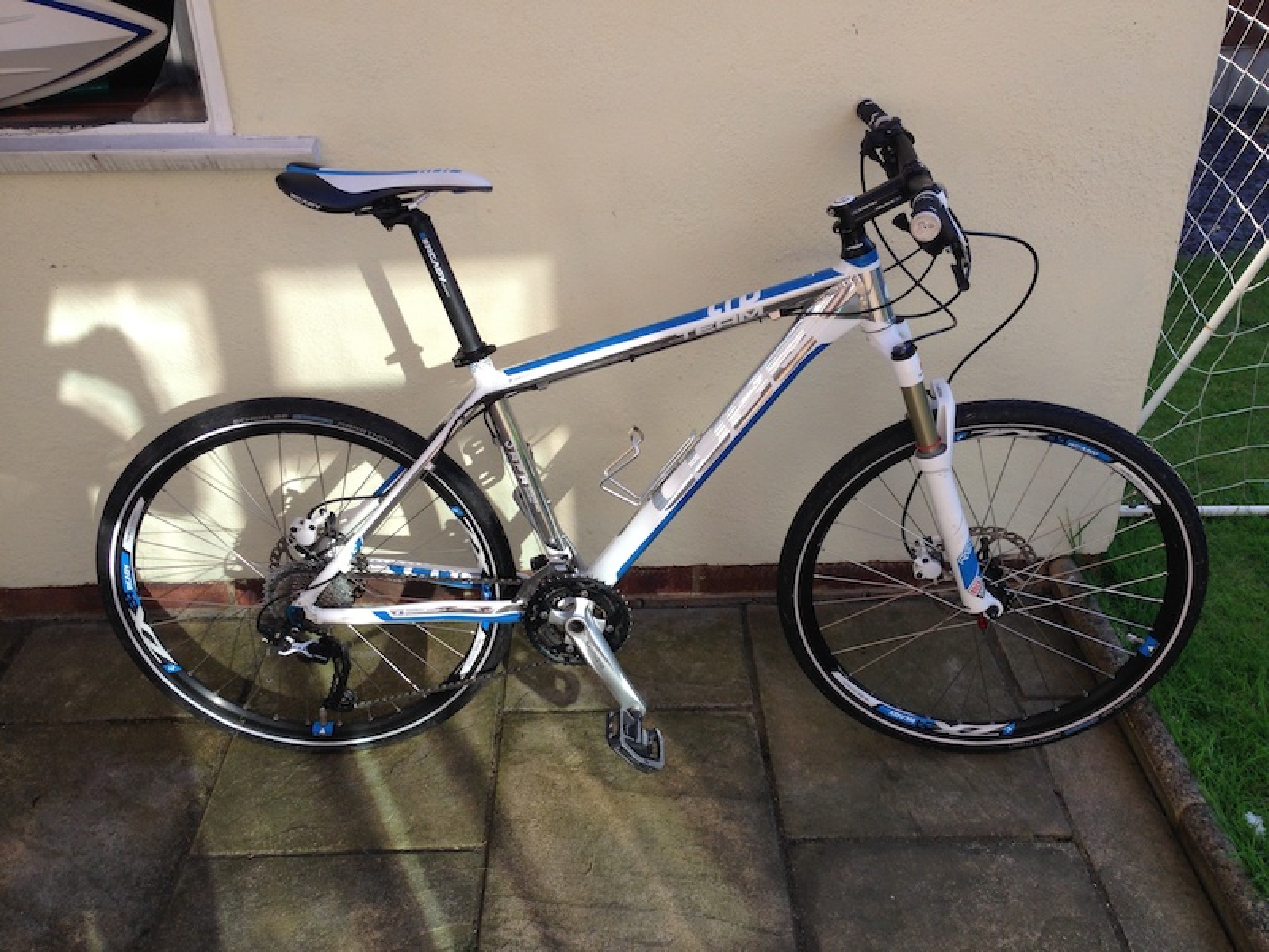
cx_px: 634
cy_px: 476
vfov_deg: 42.9
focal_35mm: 33
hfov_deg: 55.4
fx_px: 1210
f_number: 2.4
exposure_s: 1/414
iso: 50
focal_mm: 4.12
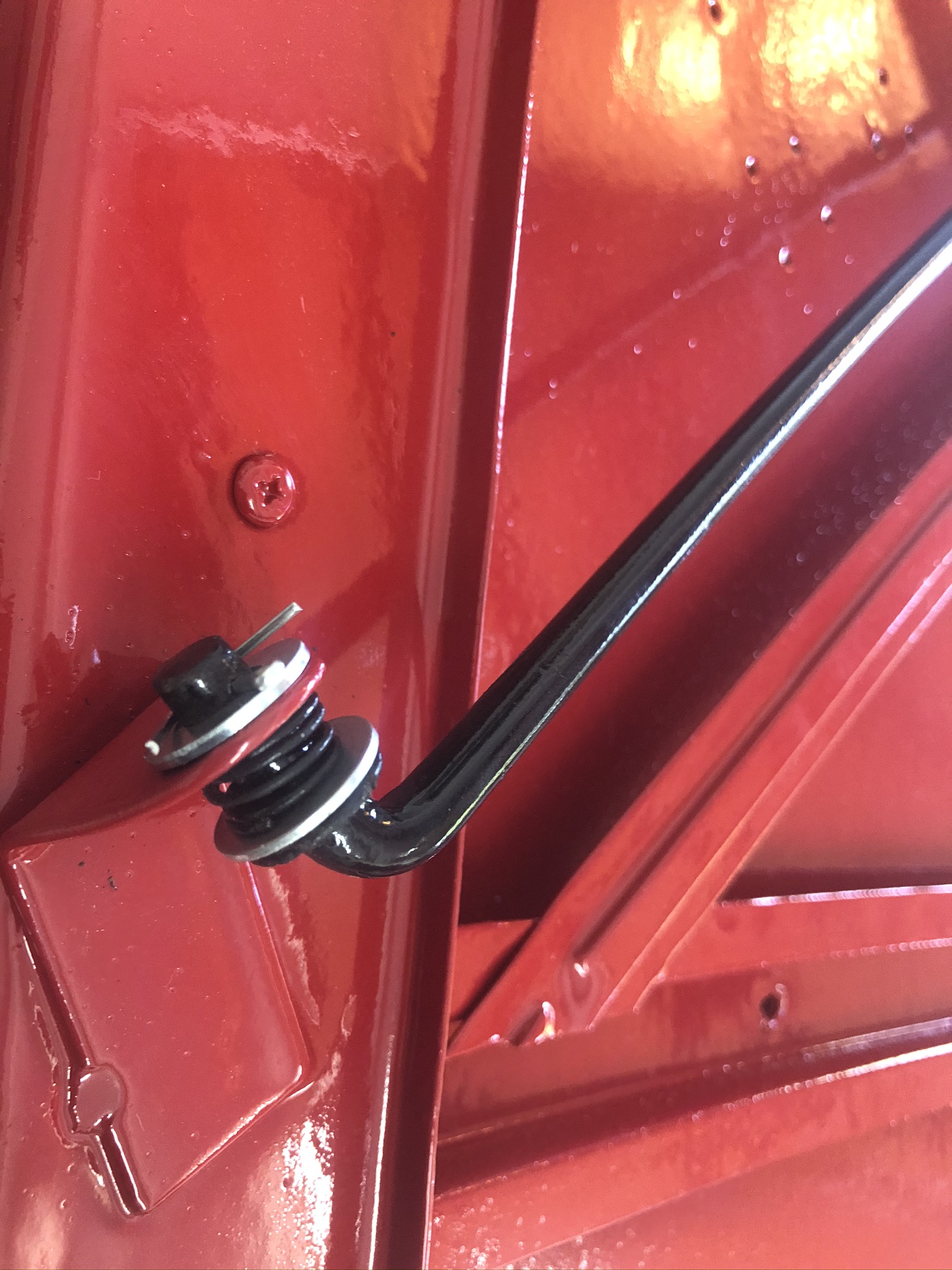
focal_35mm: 28
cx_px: 476
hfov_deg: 49.7
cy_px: 635
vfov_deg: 63.4
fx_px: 1027
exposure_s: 1/15
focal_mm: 3.99
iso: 64
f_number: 1.8
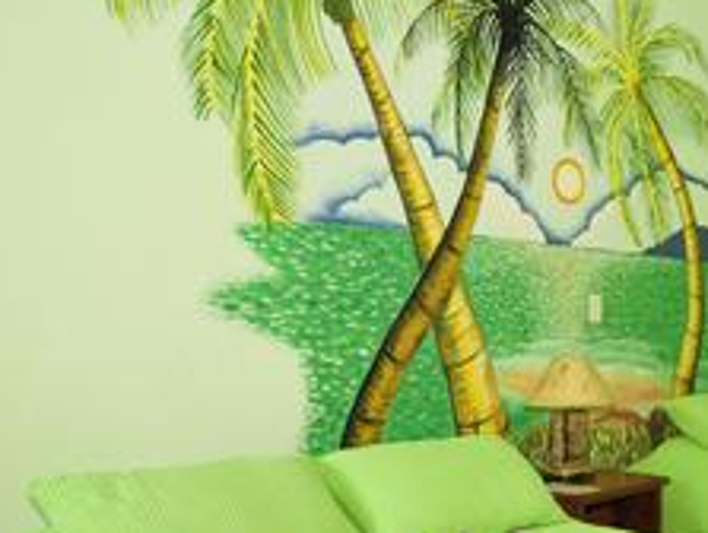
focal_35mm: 45
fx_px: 930
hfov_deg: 35.0
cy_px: 338
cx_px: 803
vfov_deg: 31.9
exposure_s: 1/125
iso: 1600
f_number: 2.8
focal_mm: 11
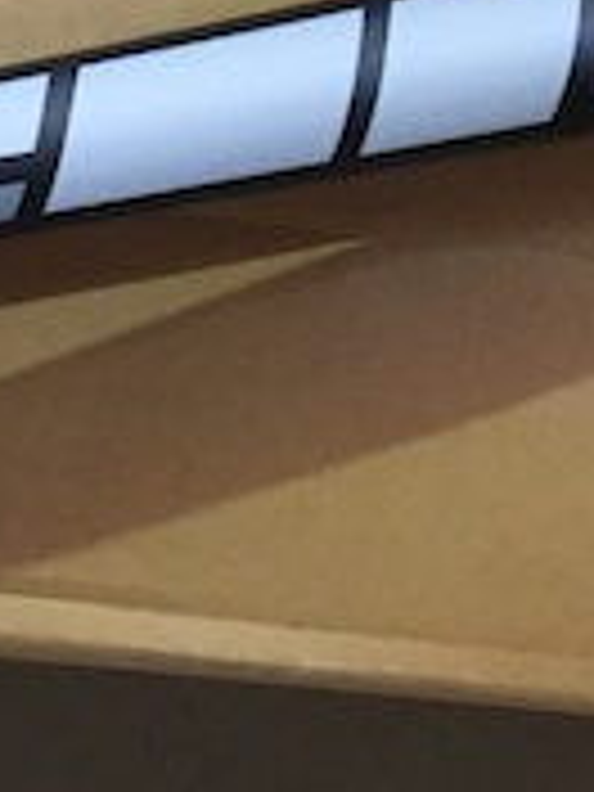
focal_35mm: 132
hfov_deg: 11.2
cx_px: 292
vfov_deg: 13.5
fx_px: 3020
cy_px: -608
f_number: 2.2
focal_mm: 4.15
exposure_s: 1/15
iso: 400
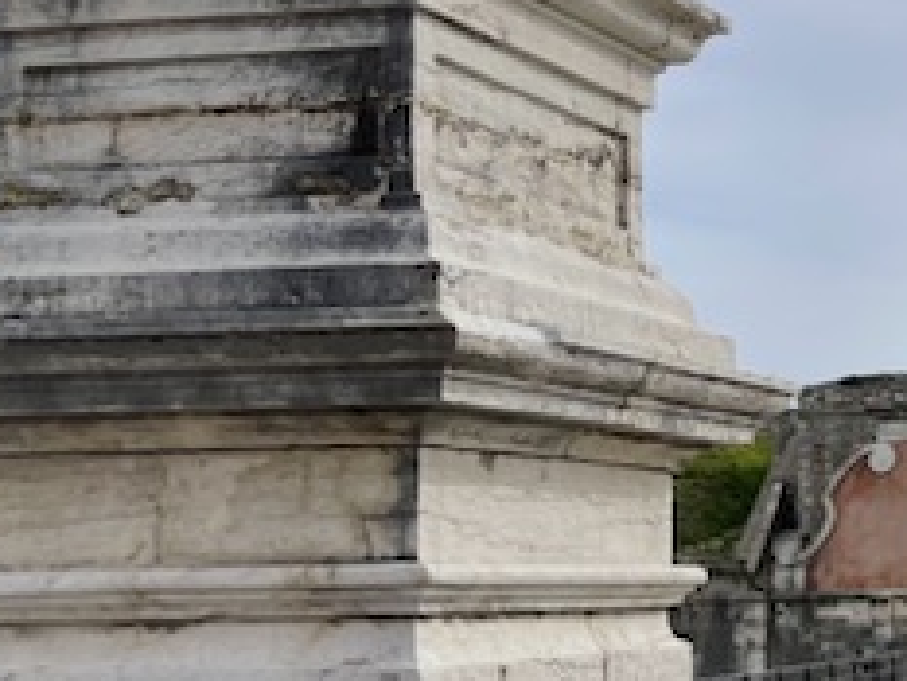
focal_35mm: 75
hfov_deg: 22.1
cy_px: 424
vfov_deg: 19.6
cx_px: 1308
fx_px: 1966
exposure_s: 1/6579
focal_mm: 5.1
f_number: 1.6
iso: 32
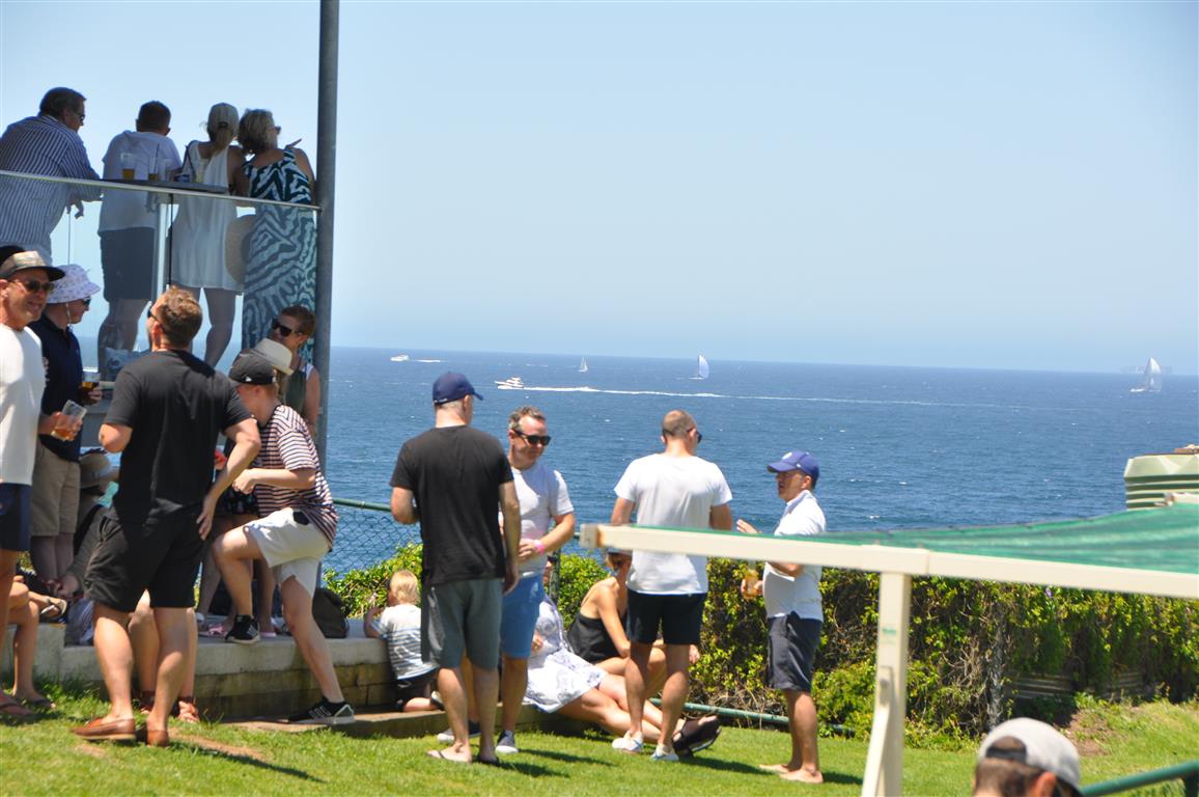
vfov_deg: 10.1
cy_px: 398
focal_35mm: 135
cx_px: 600
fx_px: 4491
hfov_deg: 15.2
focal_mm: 90
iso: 200
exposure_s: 1/320
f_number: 9
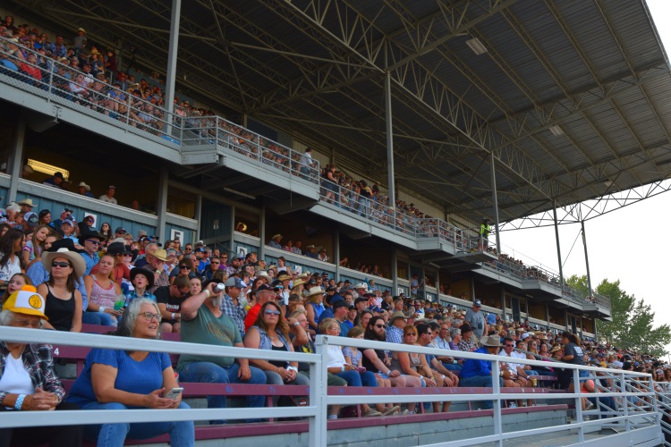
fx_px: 615
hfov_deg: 57.2
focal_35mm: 33
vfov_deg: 40.0
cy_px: 224
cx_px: 336
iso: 250
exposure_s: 1/250
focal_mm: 22
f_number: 8
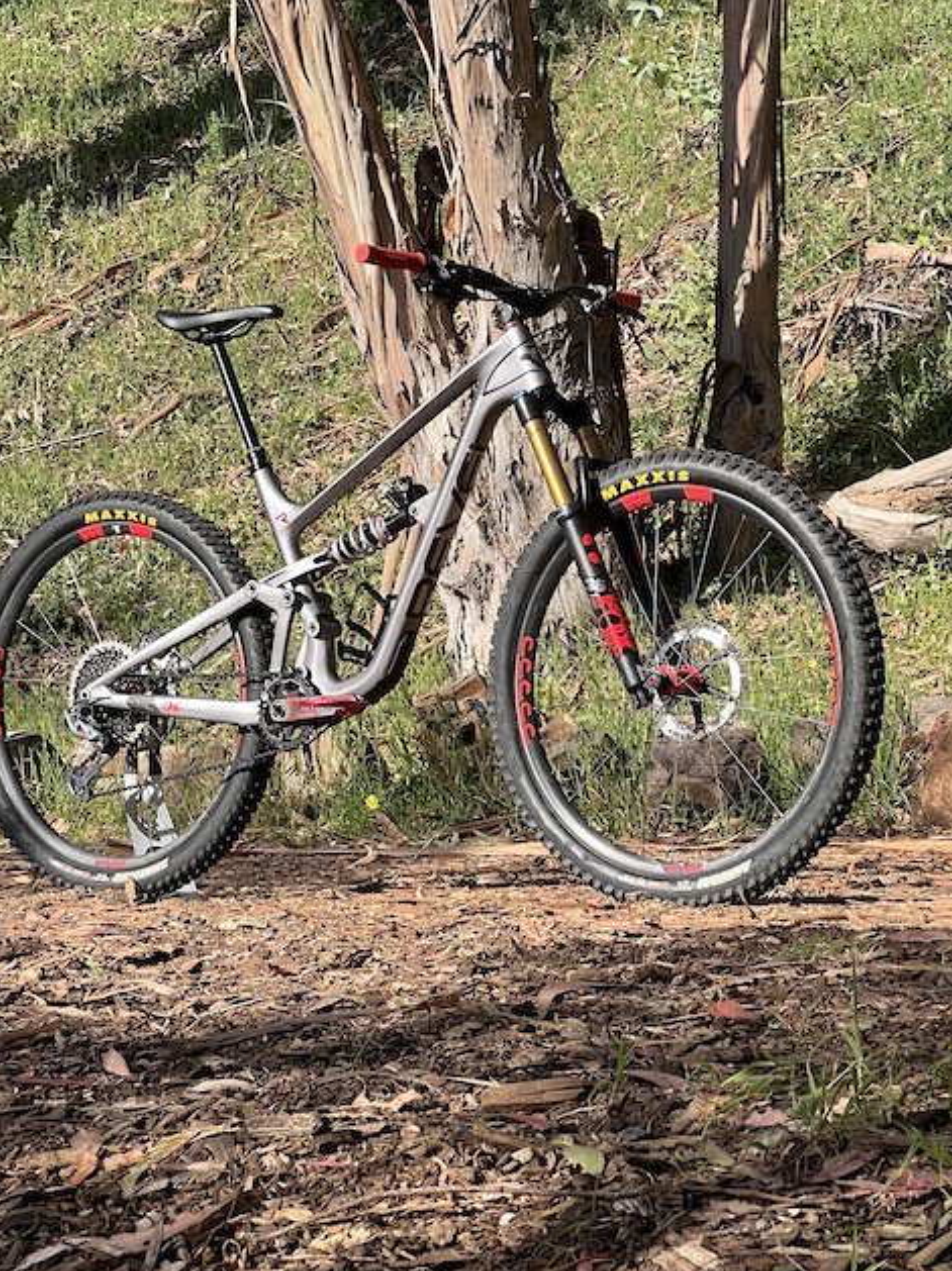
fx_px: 3597
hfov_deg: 15.1
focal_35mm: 98
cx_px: 441
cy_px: 564
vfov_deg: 20.0
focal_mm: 9
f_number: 2.8
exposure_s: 1/179
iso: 32
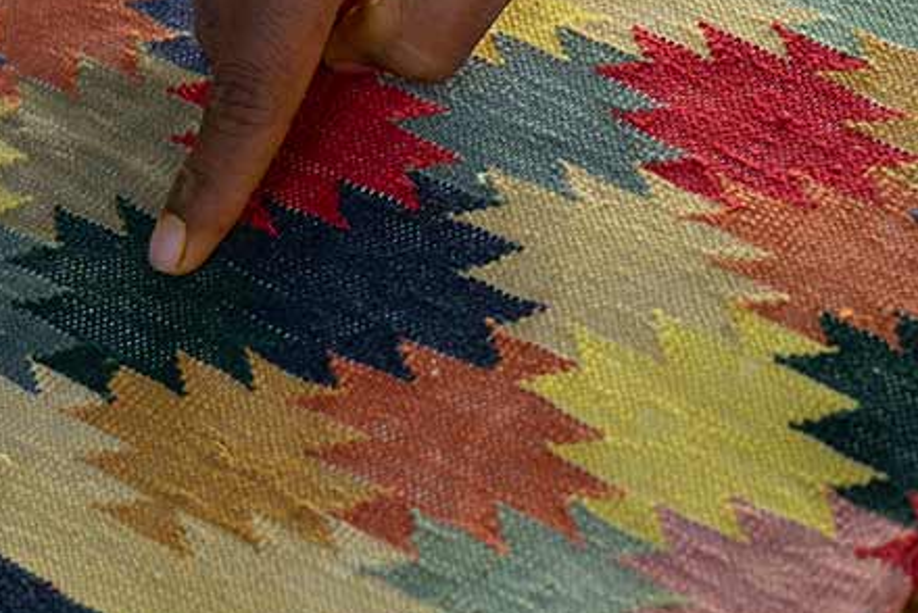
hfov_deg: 19.8
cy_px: 263
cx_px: 401
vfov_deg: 13.3
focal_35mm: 103
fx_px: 2628
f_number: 4
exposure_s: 1/160
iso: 250
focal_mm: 40
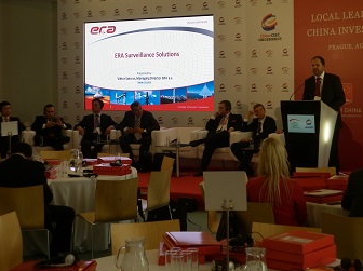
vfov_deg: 21.8
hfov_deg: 28.9
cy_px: 94
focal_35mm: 67
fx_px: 702
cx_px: 221
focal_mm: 9
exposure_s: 1/50
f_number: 3.8
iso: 80
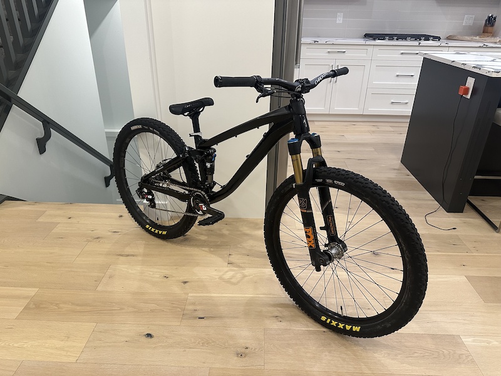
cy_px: 188
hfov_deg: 71.6
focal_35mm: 24
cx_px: 250
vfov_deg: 56.8
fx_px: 347
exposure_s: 1/60
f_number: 1.78
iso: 250
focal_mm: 6.86
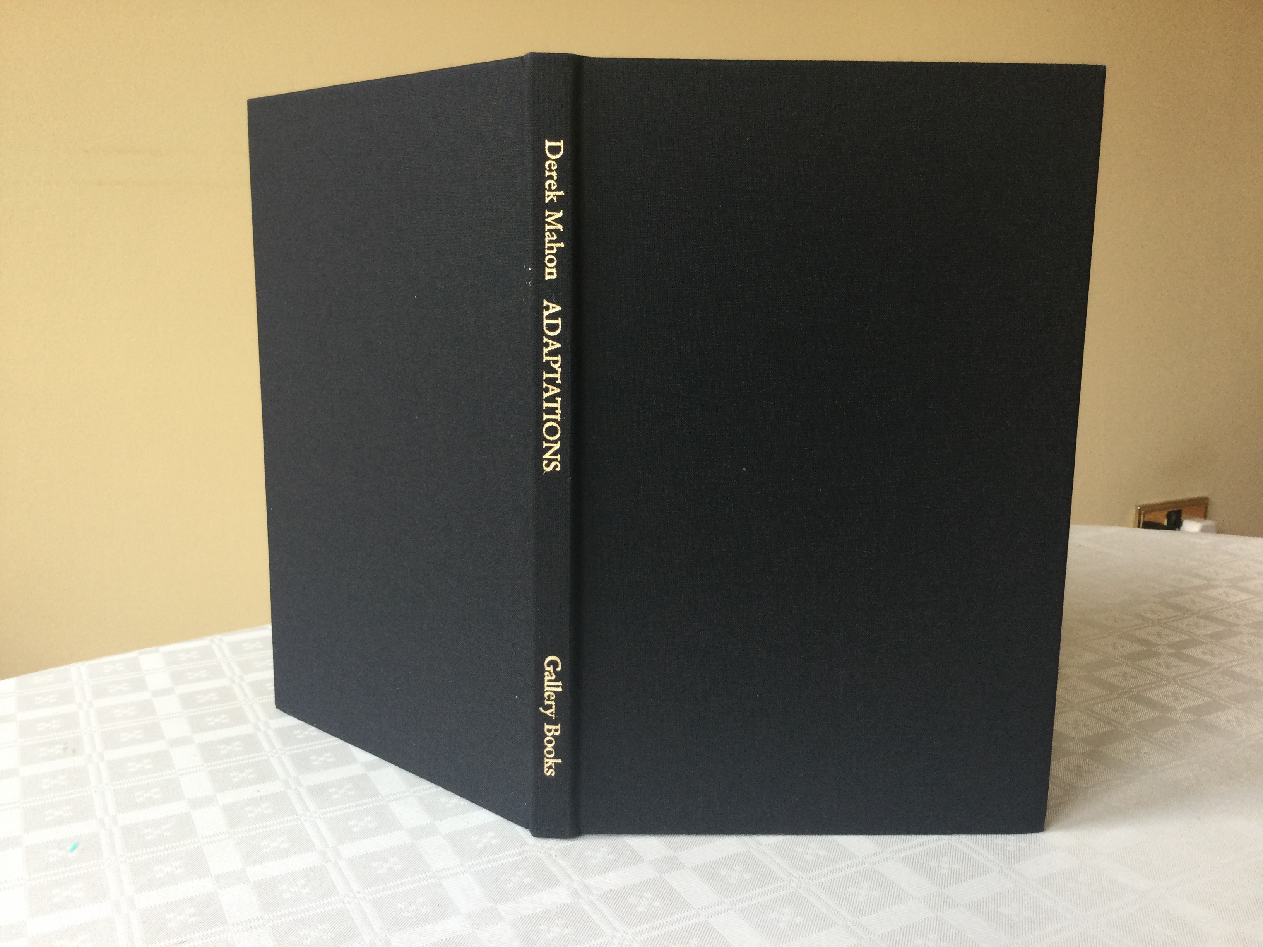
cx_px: 632
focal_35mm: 31
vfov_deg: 45.4
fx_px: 1131
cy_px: 474
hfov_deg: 58.4
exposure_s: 1/33
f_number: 2.4
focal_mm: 3.3
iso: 80
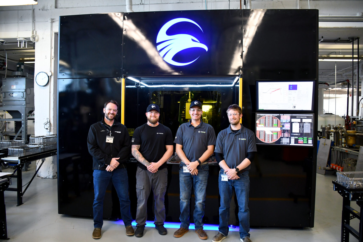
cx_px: 182
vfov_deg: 47.9
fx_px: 272
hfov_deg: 67.4
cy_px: 121
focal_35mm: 27
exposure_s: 1/125
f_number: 3.5
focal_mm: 18
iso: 1250
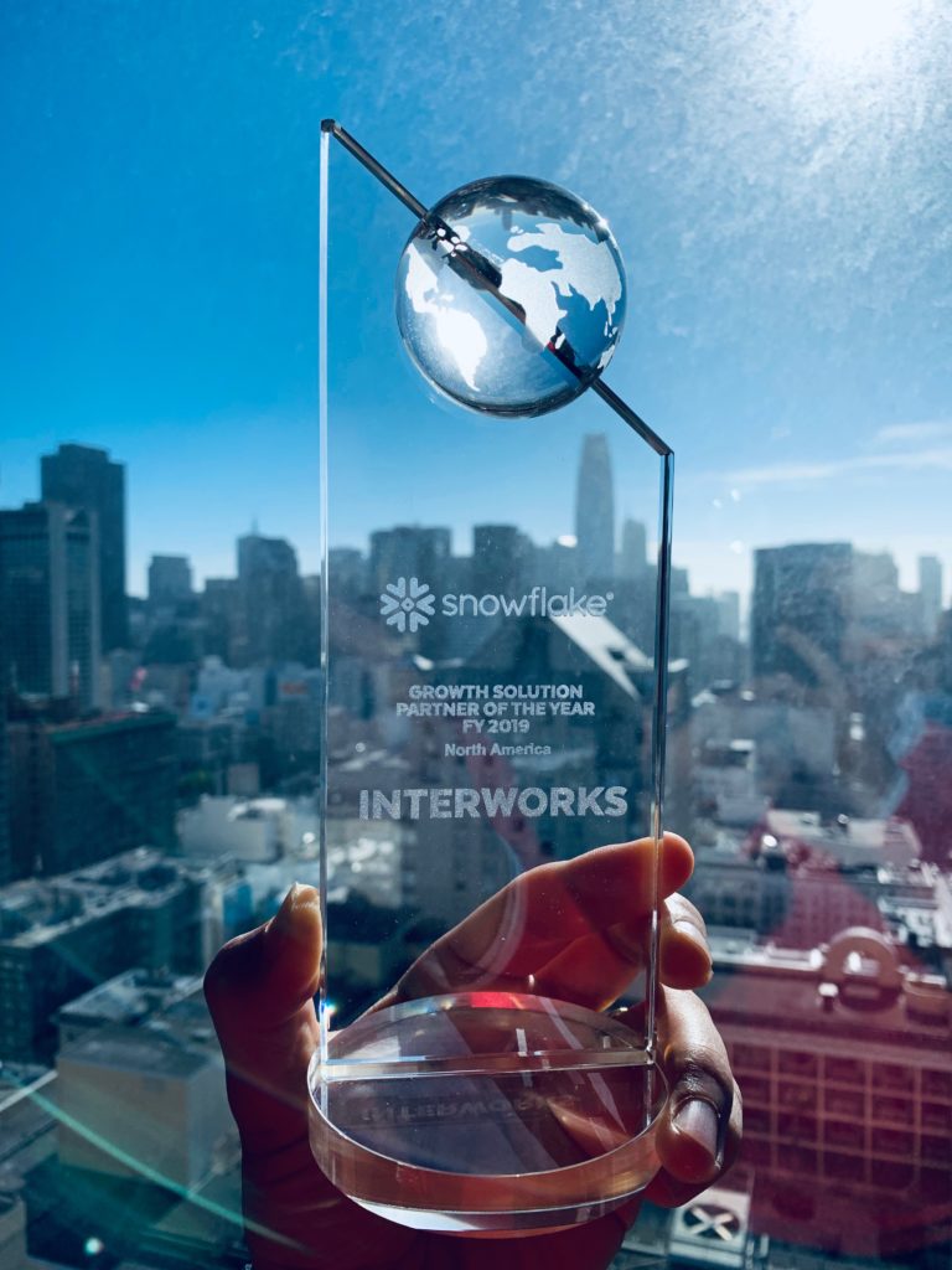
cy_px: 635
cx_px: 476
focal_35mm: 26
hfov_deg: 53.1
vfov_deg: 67.3
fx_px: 953
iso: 25
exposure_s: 1/2257
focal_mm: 4.25
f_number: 1.8
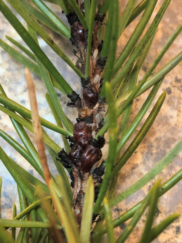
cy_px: 122
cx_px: 91
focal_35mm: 28
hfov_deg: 49.7
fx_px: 196
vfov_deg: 63.5
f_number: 1.8
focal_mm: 3.99
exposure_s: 1/30
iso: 40
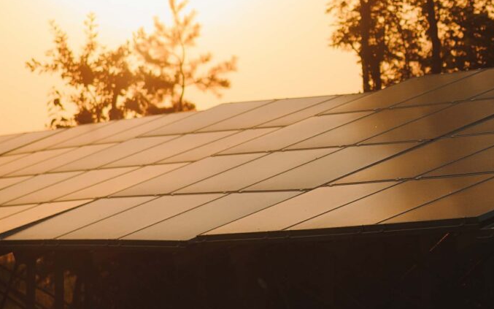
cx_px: 628
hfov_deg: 7.9
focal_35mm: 262
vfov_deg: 5.0
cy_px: 85
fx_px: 3527
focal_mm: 85
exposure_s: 1/8000
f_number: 2.8
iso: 200
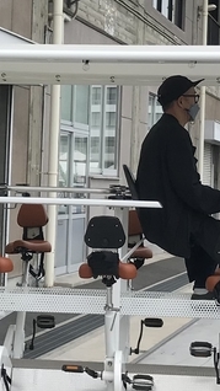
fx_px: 1192
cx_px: 106
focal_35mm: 115
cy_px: 170
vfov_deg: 18.6
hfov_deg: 10.5
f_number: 1.8
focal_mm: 3.99
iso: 20
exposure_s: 1/754
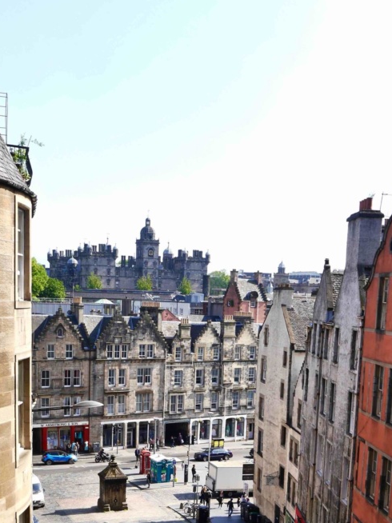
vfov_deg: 39.2
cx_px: 181
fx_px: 710
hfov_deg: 30.8
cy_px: 400
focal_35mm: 47
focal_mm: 15
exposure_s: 1/320
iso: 160
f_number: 7.1
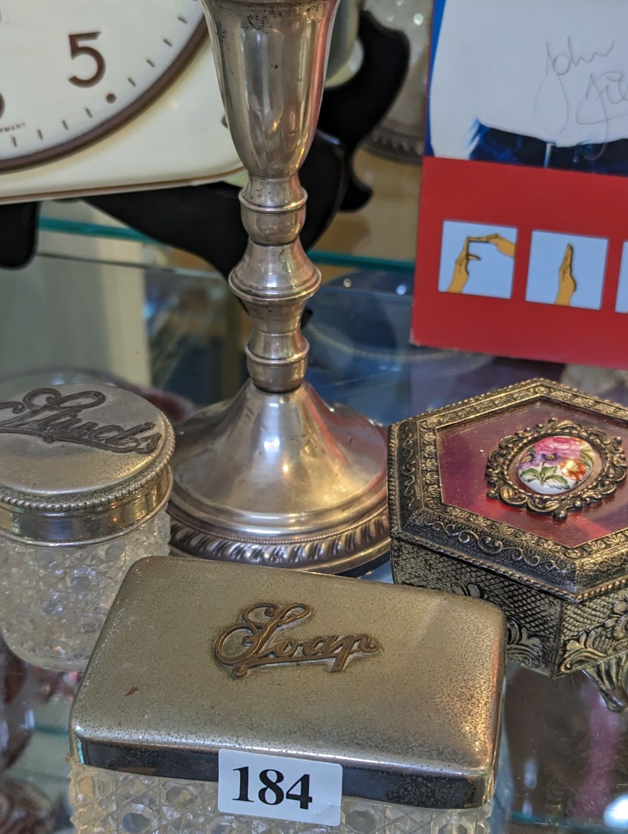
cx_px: 337
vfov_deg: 30.2
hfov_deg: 23.0
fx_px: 1544
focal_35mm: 64
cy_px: 400
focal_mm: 6.81
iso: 154
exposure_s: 1/33.3
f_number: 1.85
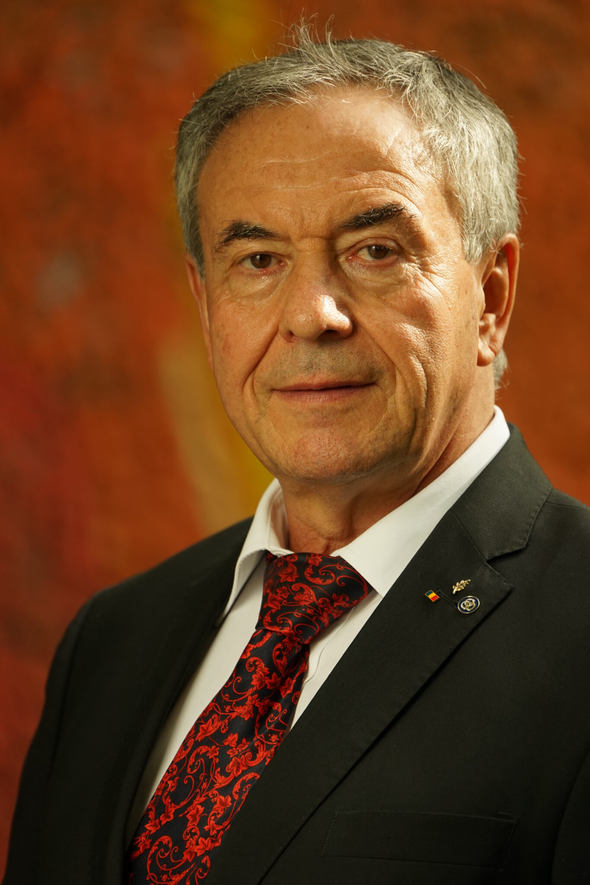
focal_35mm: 300
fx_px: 7376
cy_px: 442
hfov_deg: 4.6
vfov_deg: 6.9
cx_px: 295
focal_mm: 300
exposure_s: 1/500
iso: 500
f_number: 5.6
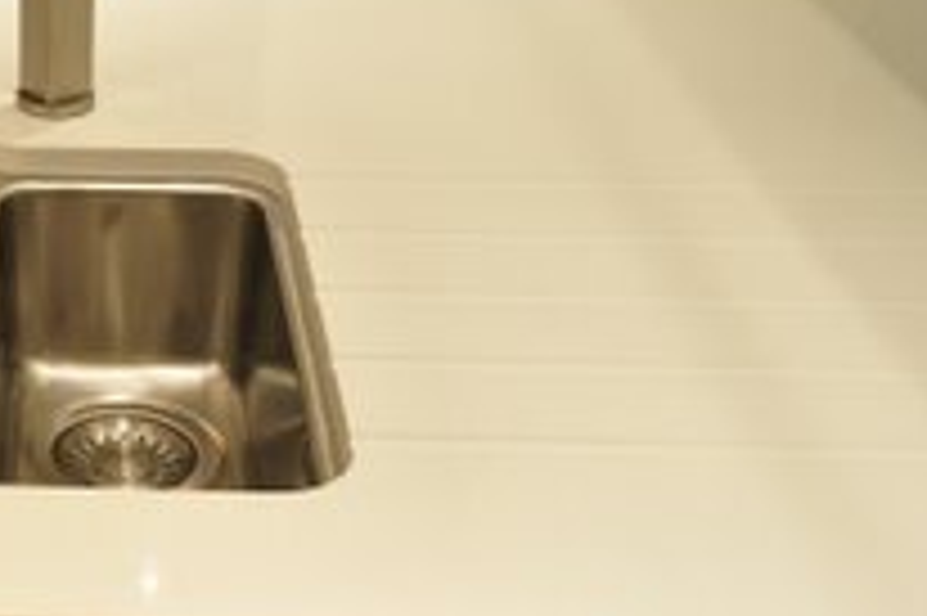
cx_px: -130
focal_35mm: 63
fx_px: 1621
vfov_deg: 21.5
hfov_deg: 28.5
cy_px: 295
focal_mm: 18
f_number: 6.3
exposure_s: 1/20
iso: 400
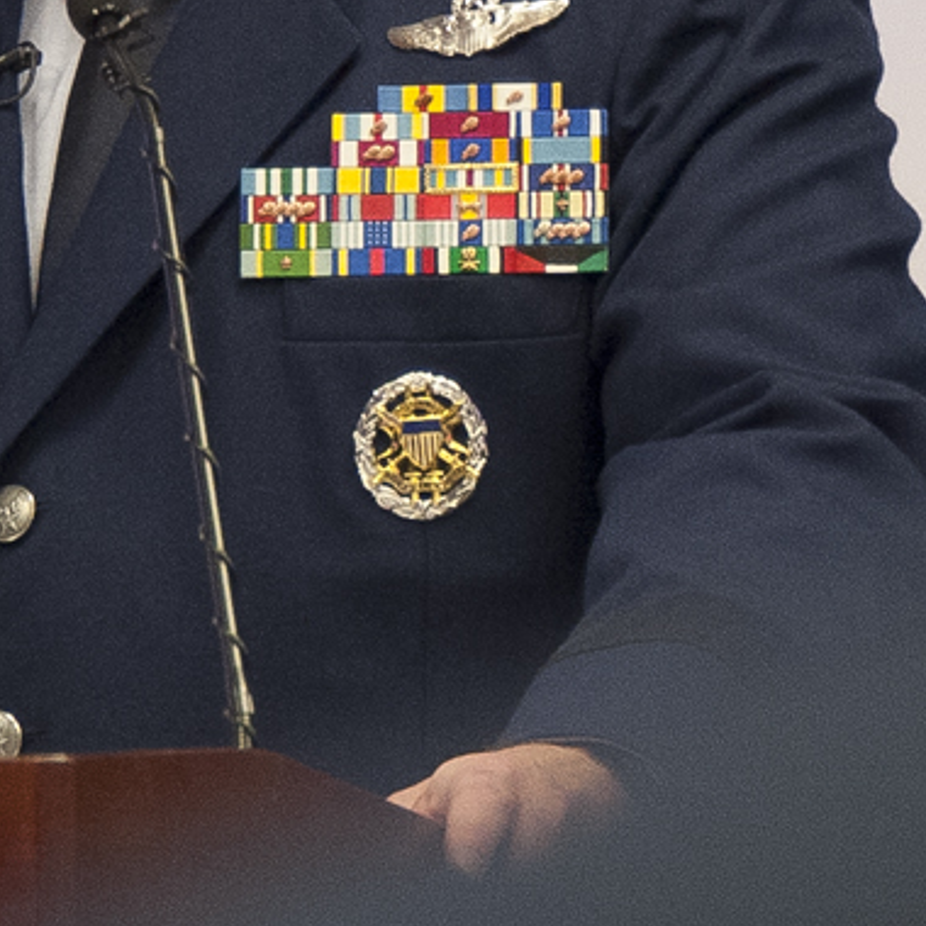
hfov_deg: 3.0
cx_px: 312
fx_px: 17675
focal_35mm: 584
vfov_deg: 3.0
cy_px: 297
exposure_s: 1/100
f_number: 5.6
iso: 3200
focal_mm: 145
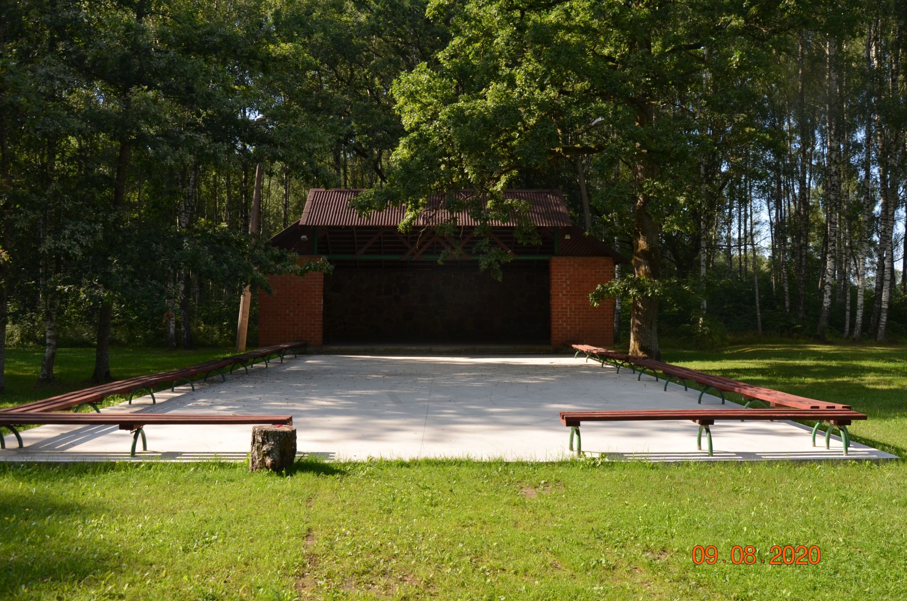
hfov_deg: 57.3
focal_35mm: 33
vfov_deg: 39.8
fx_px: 830
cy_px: 300
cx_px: 454
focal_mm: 22
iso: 180
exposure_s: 1/250
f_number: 8
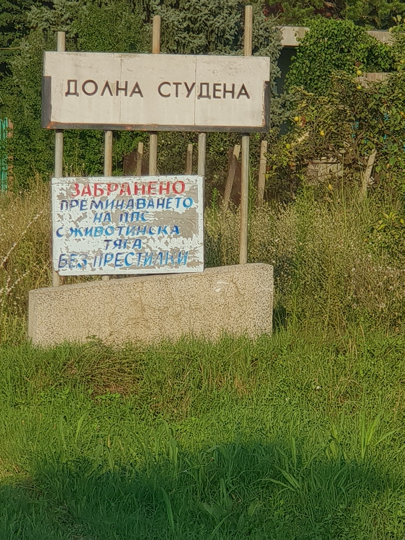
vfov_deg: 36.8
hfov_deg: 28.0
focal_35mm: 52
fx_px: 811
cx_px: 202
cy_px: 270
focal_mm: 6
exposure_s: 1/853
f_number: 2.4
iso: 25
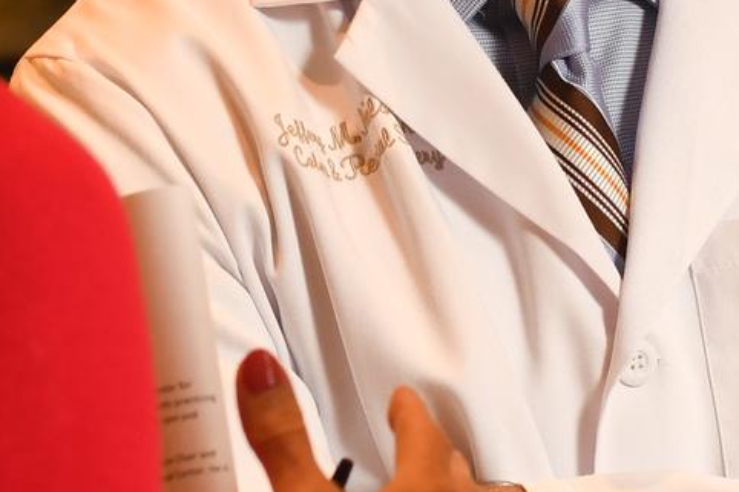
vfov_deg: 4.4
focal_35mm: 311
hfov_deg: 6.6
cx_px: 845
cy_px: -214
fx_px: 6382
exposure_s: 1/125
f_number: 5
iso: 500
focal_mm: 50
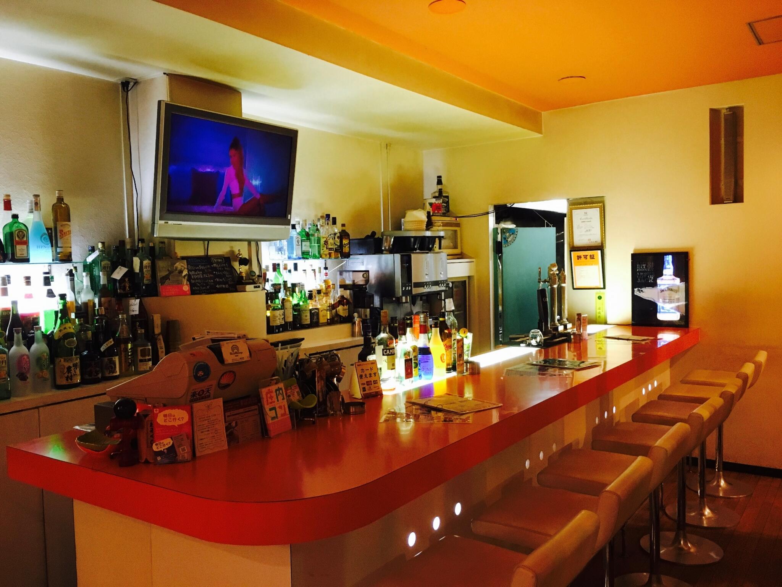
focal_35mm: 29
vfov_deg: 48.2
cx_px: 391
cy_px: 294
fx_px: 655
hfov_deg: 61.7
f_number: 2.2
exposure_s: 1/17
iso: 200
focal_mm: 4.15
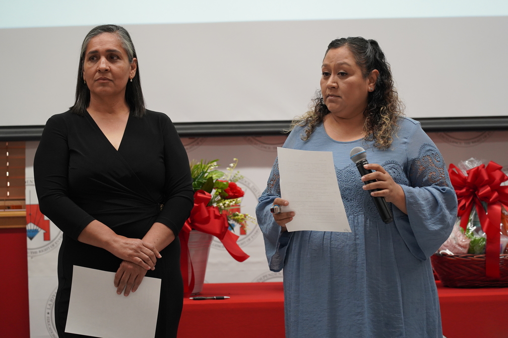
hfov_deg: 19.5
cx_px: 254
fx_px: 1480
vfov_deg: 13.0
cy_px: 169
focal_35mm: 105
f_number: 4
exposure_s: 1/160
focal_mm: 105
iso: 2500
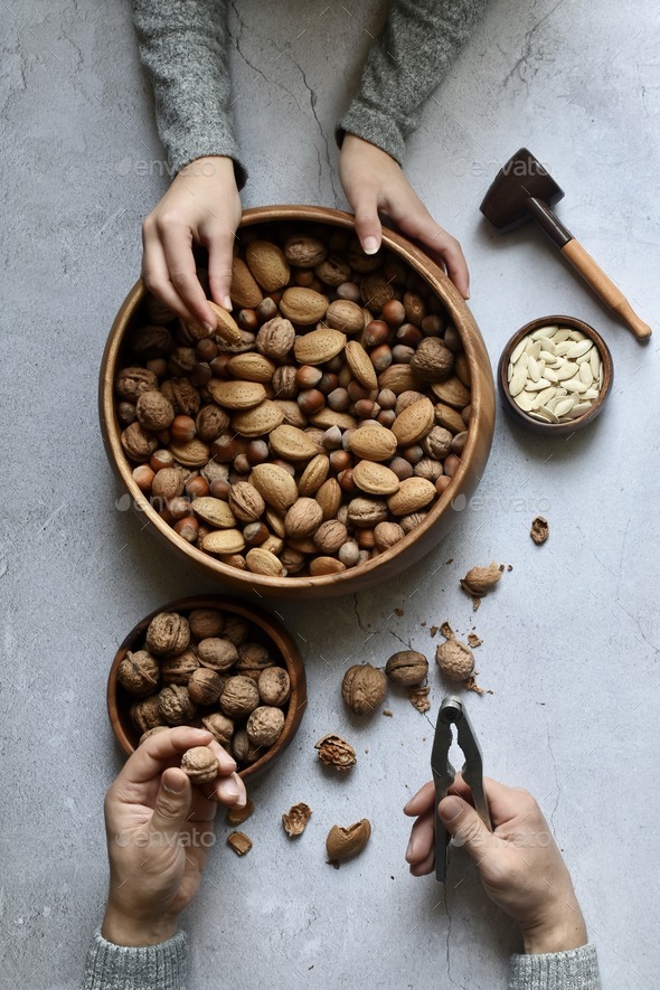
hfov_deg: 22.6
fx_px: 1650
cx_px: 330
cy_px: 495
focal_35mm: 60
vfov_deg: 33.4
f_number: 8
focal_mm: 40
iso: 320
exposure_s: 1/3
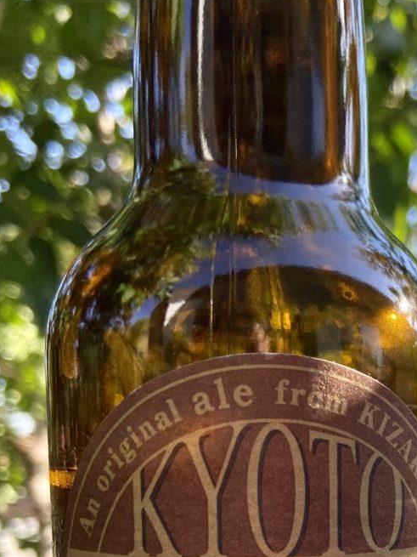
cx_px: 433
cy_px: 526
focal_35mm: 61
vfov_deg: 30.0
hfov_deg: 22.9
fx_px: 980
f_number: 1.8
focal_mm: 4.25
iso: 32
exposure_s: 1/576
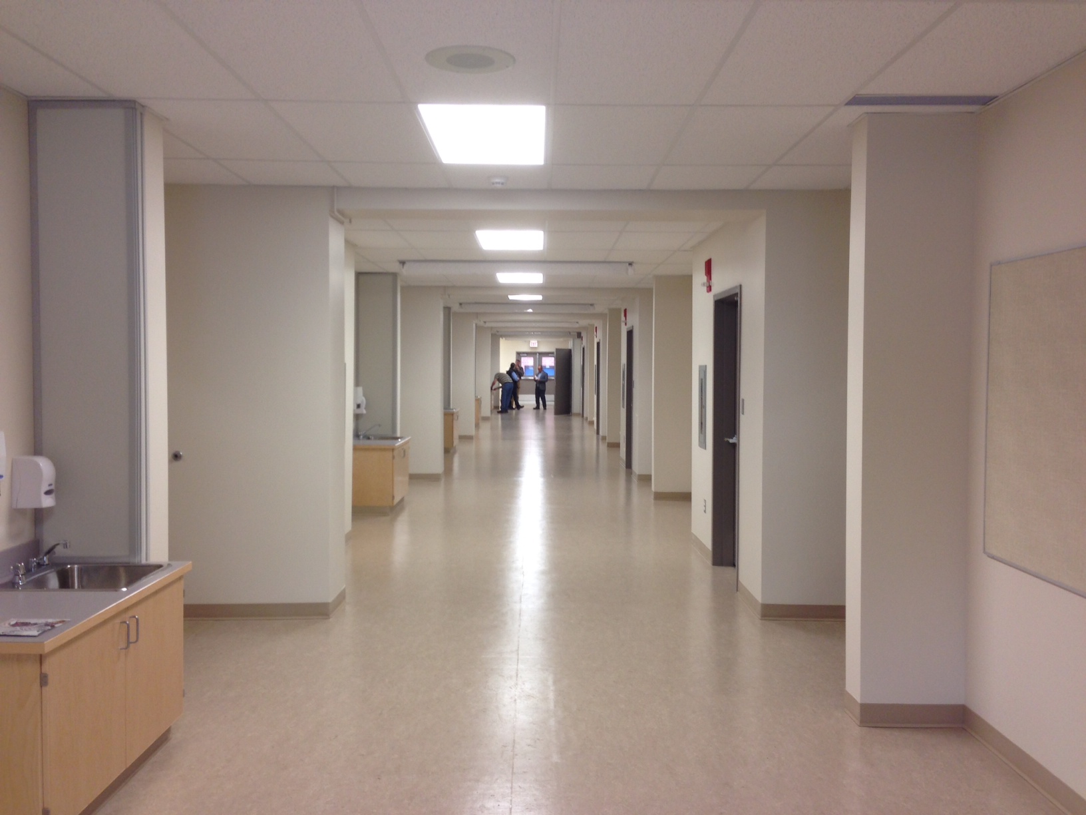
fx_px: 1035
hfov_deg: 55.4
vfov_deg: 42.9
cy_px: 408
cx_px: 543
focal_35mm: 33
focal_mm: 4.12
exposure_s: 1/20
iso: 50
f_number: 2.4
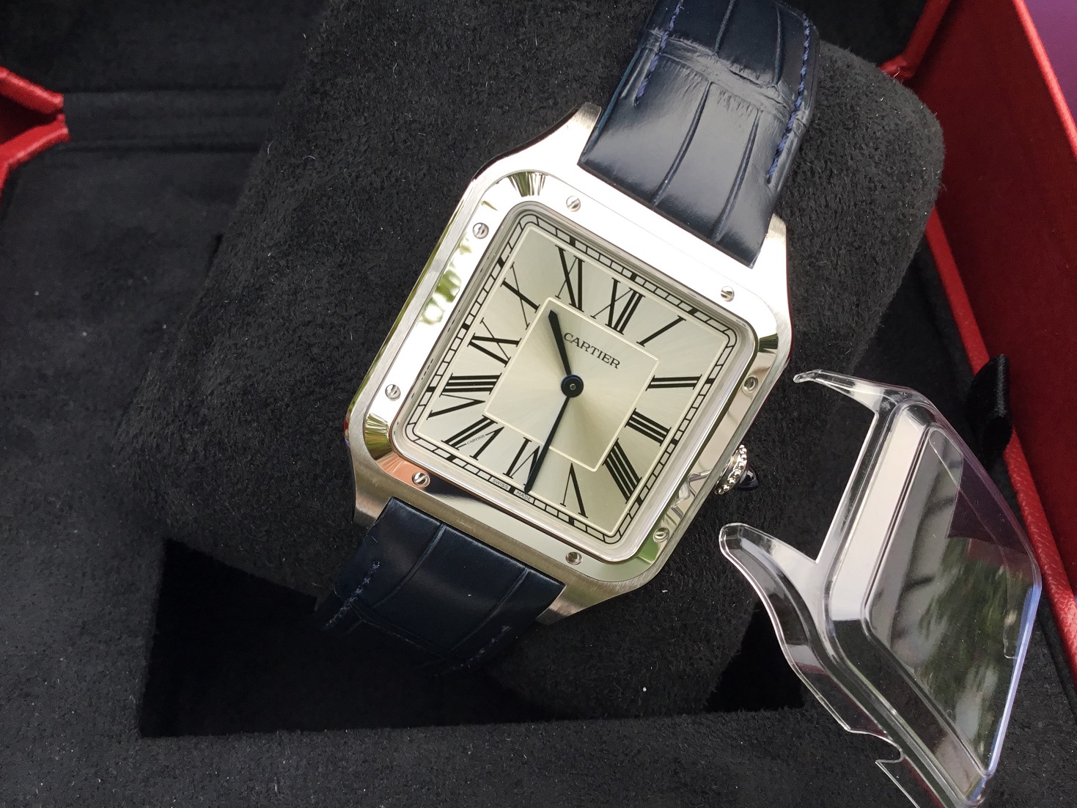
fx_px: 965
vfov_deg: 45.4
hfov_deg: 58.3
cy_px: 404
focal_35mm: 31
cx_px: 538
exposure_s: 1/120
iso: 40
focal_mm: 3.3
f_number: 2.4
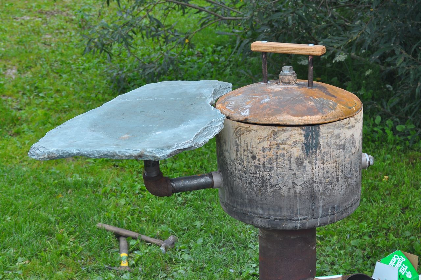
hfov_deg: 27.0
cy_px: 140
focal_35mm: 75
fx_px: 876
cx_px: 210
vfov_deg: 18.1
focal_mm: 50
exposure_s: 1/250
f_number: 8
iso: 200
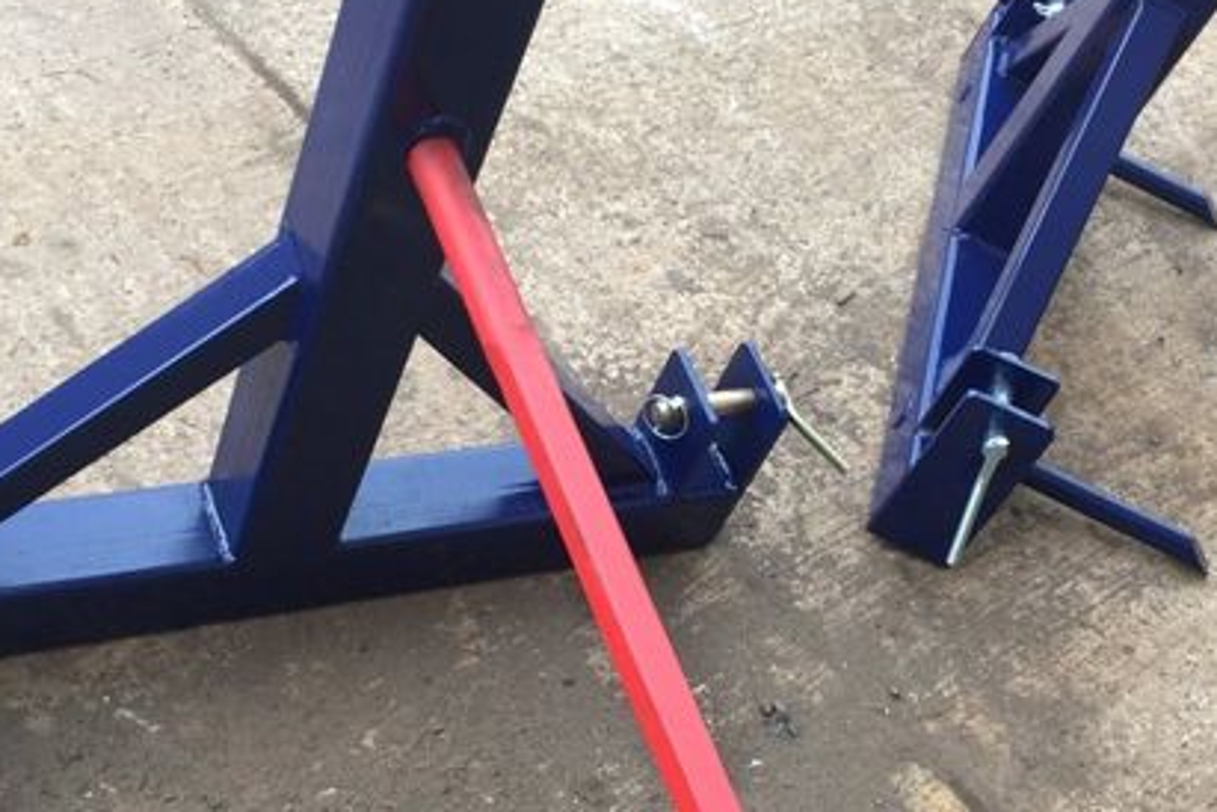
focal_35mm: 44
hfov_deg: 44.4
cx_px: 527
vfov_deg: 30.1
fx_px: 1487
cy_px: 581
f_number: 2.2
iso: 32
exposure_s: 1/214
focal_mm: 4.15
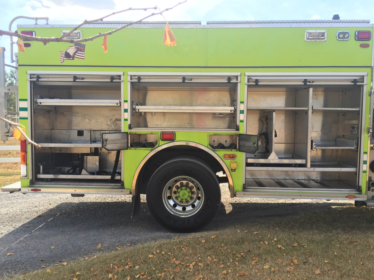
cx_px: 187
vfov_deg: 48.2
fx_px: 313
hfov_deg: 61.7
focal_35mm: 29
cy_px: 140
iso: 32
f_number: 2.2
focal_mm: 4.15
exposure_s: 1/732
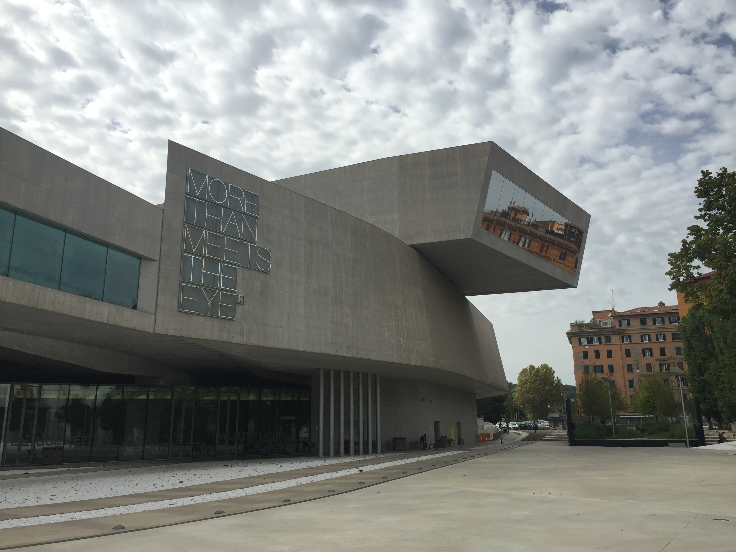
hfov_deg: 61.7
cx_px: 368
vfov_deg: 48.2
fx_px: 617
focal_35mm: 29
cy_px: 276
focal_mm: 4.15
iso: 32
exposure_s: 1/2475
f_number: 2.2
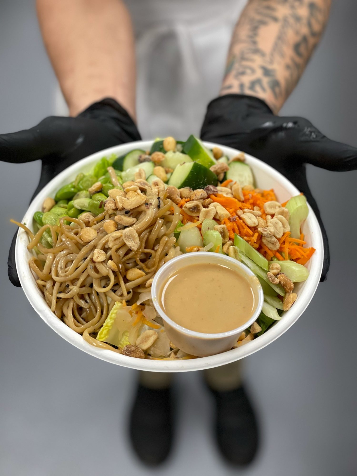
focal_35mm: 52
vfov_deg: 36.8
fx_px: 715
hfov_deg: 28.0
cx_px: 178
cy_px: 238
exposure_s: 1/120
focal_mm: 6
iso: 160
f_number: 2
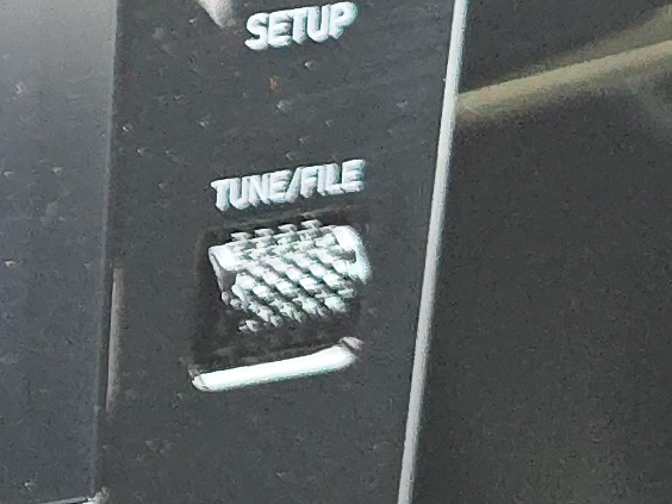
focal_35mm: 163
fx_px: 3164
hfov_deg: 9.7
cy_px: -7
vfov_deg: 9.0
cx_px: -1249
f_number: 1.7
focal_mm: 6.3
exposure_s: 1/180
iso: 200
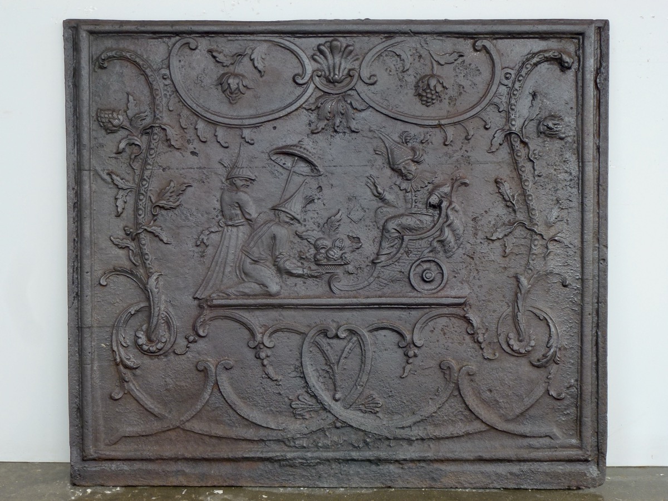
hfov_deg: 38.9
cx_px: 334
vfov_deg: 29.7
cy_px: 250
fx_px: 946
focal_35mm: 49
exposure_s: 1/80
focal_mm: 8.7
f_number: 4.1
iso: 125
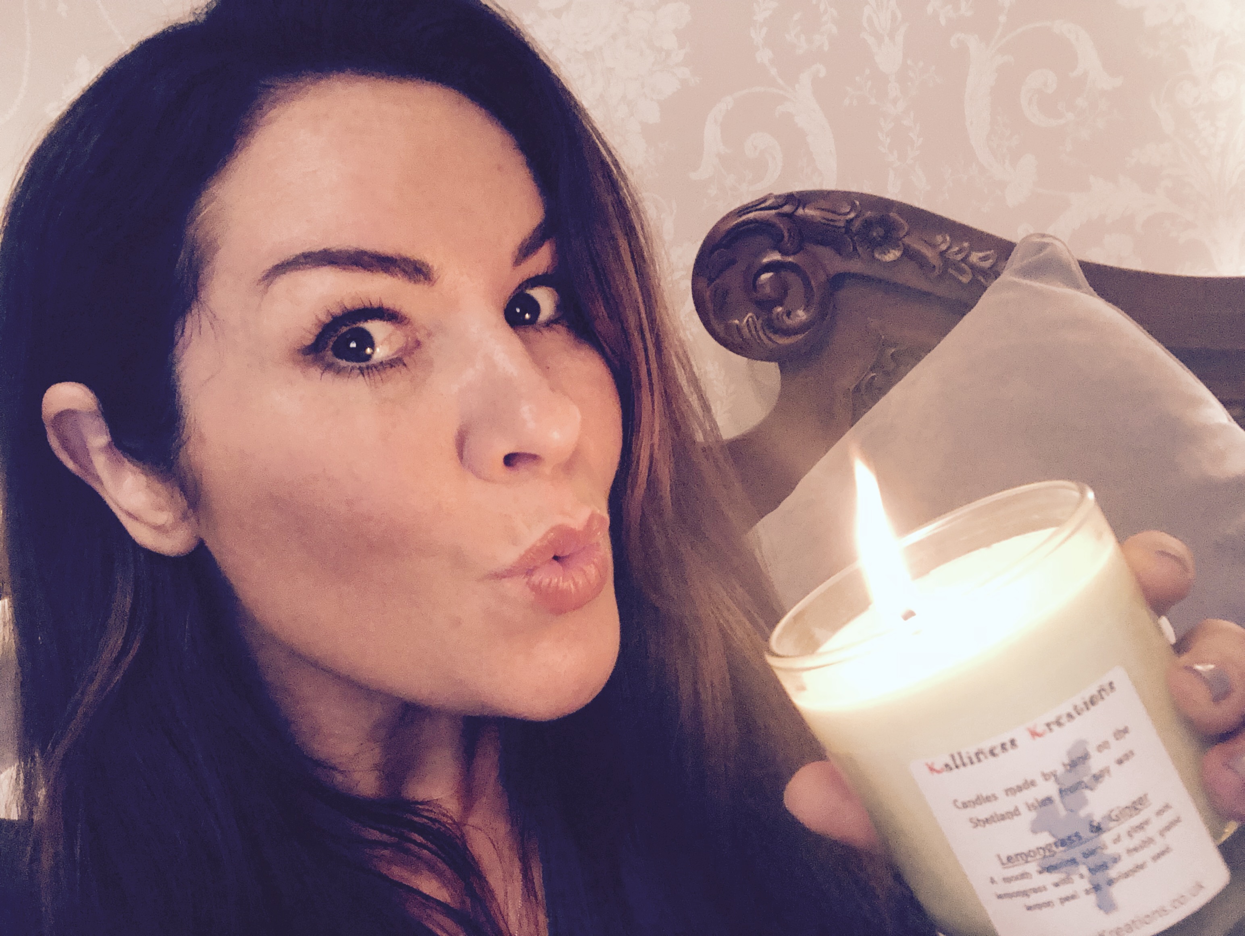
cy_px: 468
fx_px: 1152
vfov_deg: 44.2
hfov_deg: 56.8
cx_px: 622
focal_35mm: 32
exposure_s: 1/33
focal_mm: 2.87
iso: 400
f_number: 2.2
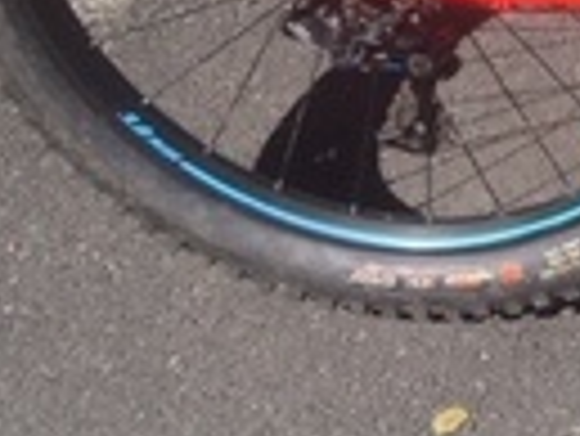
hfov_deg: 12.2
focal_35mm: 144
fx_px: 2415
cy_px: -319
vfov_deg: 9.8
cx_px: 1142
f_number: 2.2
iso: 25
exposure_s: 1/1054
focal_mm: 4.15
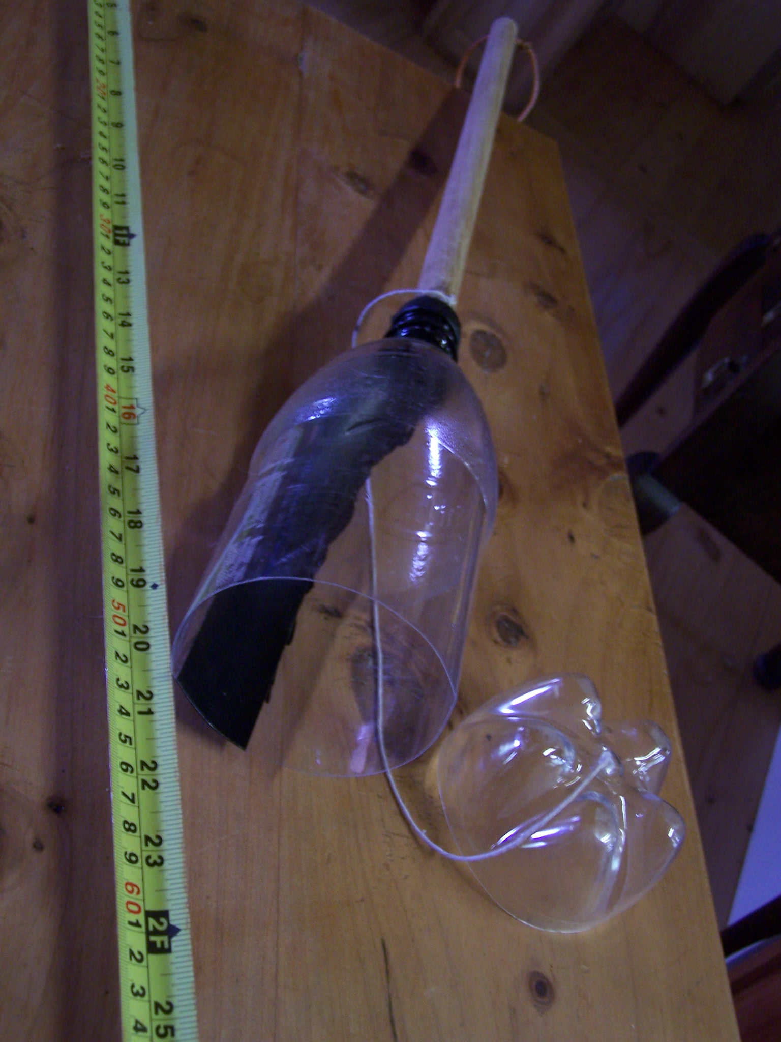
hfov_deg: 30.3
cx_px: 390
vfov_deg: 39.7
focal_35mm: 48
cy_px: 521
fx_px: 1444
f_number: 3
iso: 140
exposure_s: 1/8
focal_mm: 8
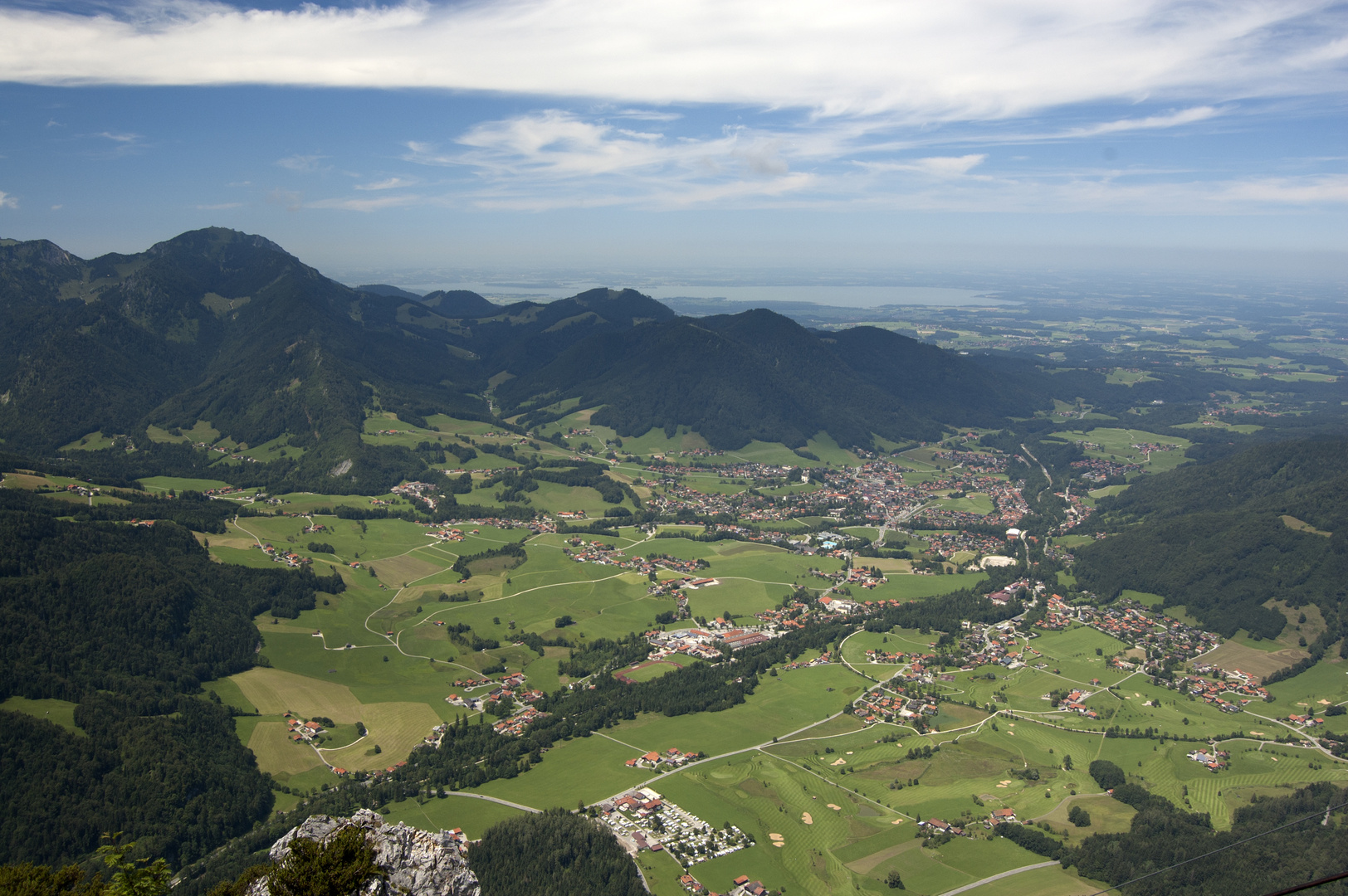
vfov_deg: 43.5
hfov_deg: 62.0
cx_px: 674
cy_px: 448
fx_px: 1122
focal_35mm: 30
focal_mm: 20
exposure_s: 1/125
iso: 200
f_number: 10
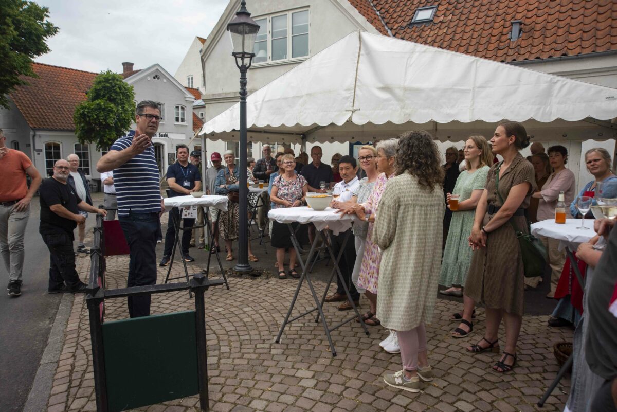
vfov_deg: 53.2
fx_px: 411
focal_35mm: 24
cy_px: 206
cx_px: 308
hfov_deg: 73.7
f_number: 9
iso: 640
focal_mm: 24
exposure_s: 1/500
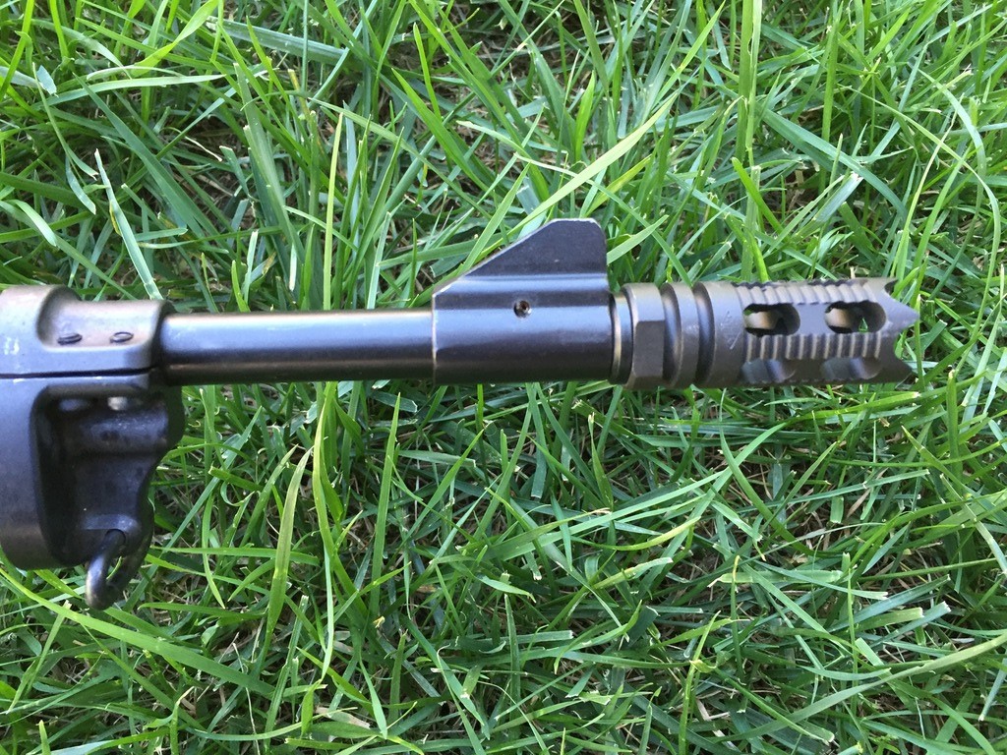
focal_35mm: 29
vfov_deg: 48.2
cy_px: 378
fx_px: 844
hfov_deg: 61.7
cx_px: 504
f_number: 2.2
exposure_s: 1/30
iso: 50
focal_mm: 4.15
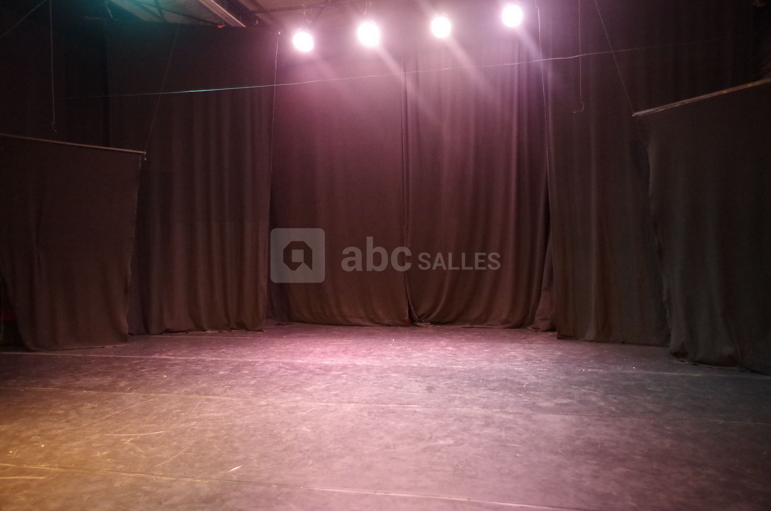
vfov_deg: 47.7
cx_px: 386
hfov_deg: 67.5
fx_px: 577
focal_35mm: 27
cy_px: 256
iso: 3200
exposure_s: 1/15
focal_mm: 18
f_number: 3.5
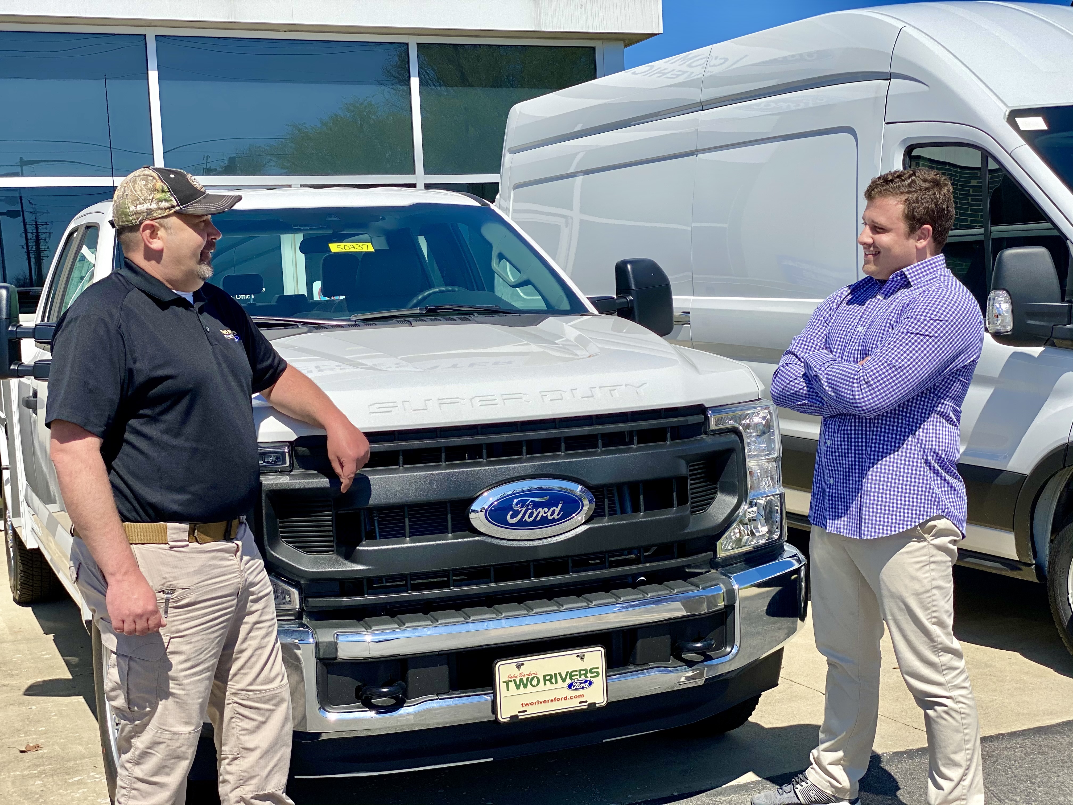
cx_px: 536
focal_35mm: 52
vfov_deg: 28.0
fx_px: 1612
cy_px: 402
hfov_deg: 36.8
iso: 20
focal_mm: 6
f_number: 2
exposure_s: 1/2083
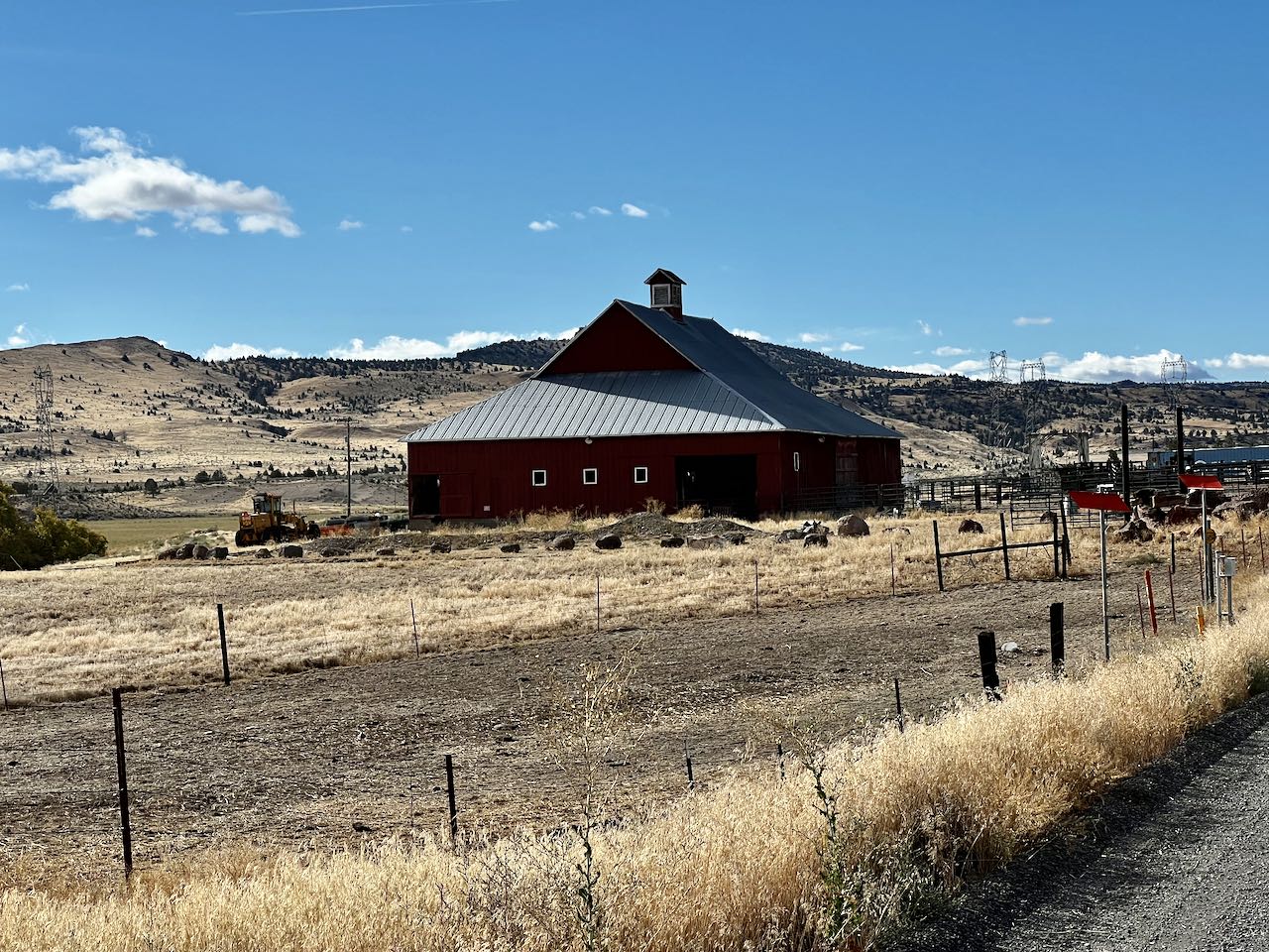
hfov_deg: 25.3
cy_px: 476
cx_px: 634
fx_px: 2823
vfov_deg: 19.1
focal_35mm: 77
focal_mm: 9
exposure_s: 1/1309
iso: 32
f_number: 2.8
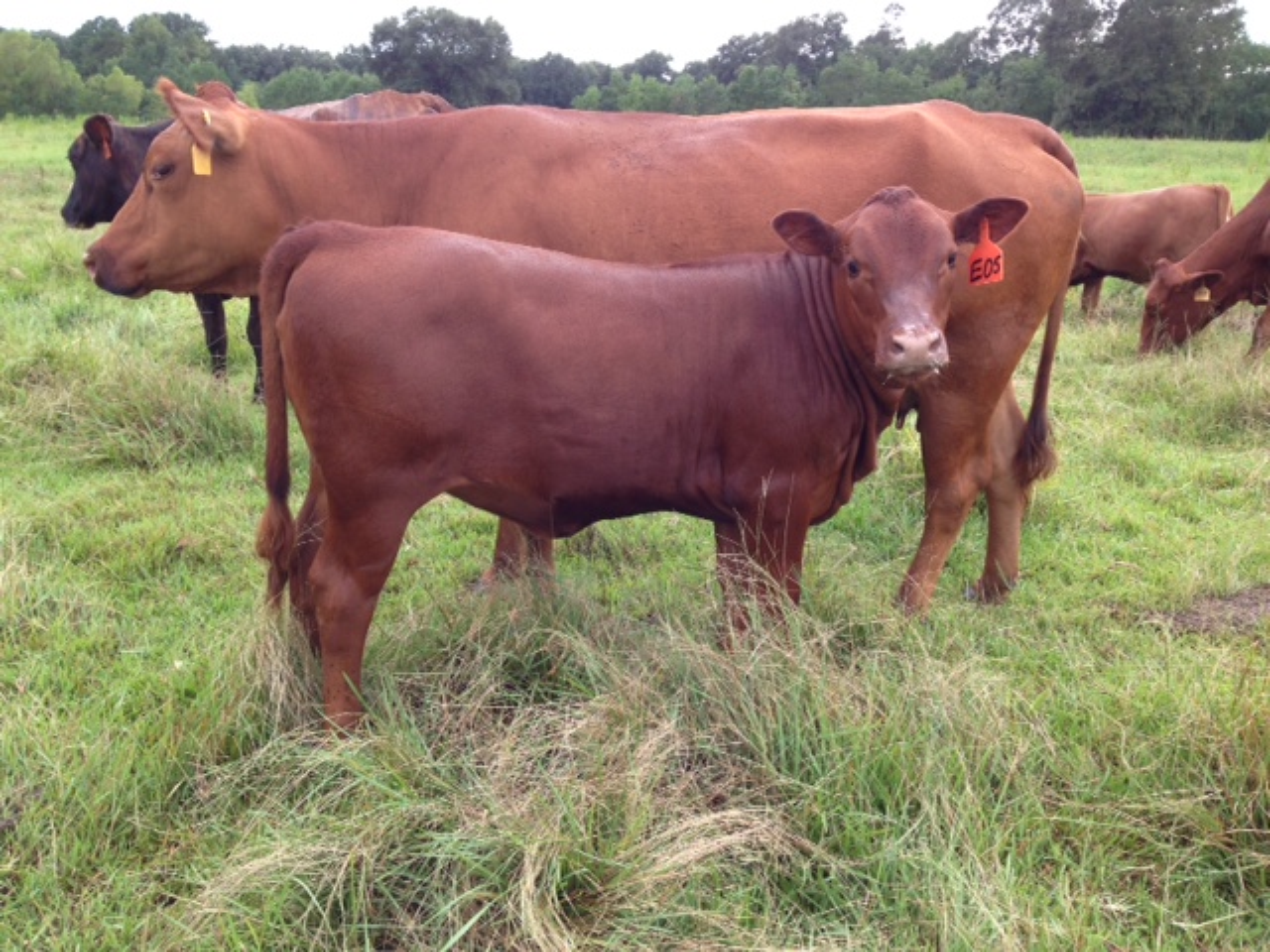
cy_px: 476
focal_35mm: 33
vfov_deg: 42.9
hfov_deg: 55.4
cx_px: 635
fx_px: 1211
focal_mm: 4.12
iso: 50
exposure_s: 1/217
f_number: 2.4
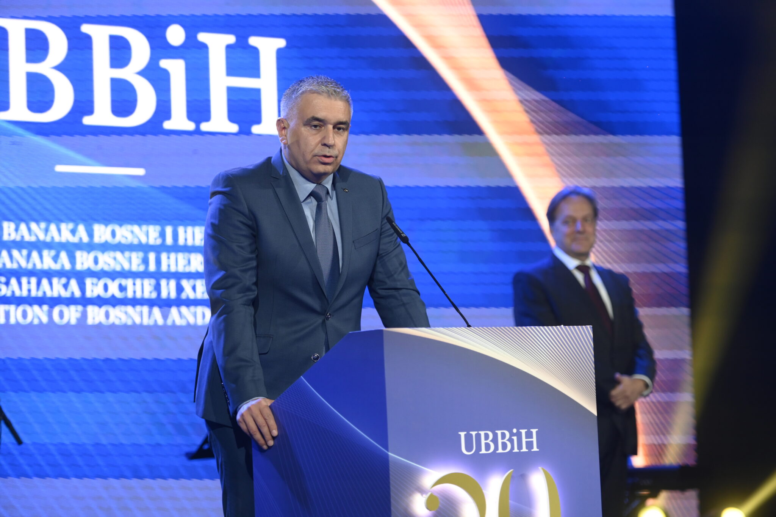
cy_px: 258
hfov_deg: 18.3
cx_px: 388
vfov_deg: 12.2
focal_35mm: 112
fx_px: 2413
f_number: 2.8
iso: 2000
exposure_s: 1/200
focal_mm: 112
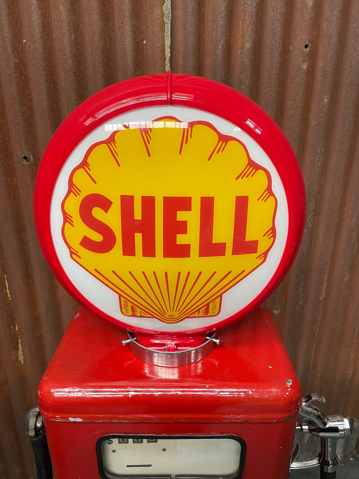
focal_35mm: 26
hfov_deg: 53.1
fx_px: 360
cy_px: 240
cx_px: 180
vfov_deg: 67.3
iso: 160
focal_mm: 4.2
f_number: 1.6
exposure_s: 1/60
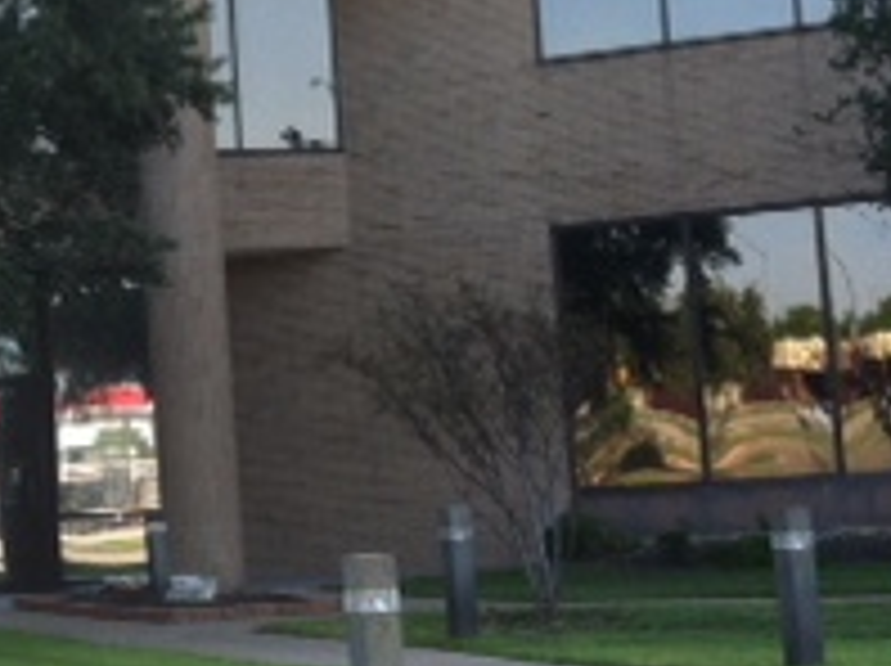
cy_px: 194
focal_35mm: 113
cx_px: -198
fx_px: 2905
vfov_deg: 13.0
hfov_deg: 16.7
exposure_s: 1/279
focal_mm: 3.85
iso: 80
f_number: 2.8
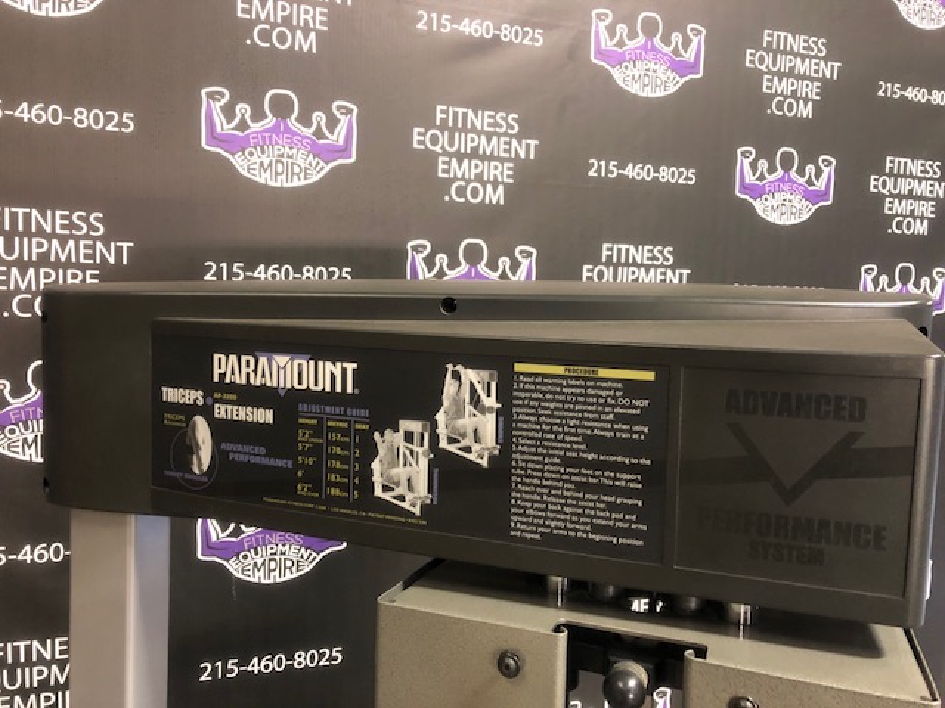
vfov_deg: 48.2
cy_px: 354
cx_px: 472
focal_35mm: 29
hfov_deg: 61.7
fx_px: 792
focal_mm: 3.99
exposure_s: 1/6
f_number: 1.8
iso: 100
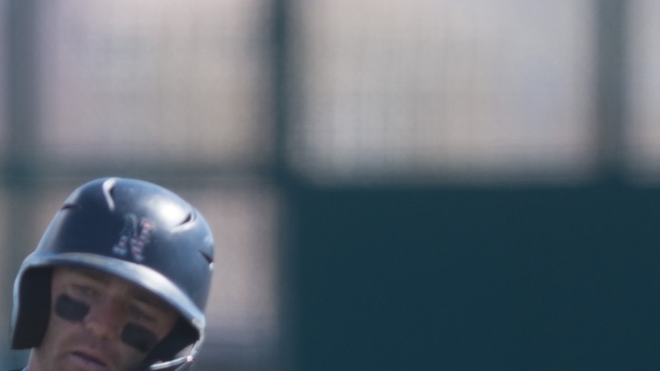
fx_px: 26365
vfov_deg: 0.8
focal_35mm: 1507
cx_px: 162
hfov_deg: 1.4
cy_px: 496
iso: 200
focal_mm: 300
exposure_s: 1/2000
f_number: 2.8
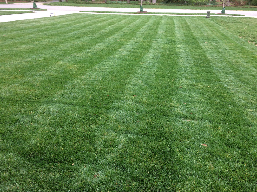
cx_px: 128
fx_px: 215
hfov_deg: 61.7
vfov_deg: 48.2
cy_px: 96
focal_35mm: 29
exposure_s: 1/120
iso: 40
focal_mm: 4.15
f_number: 2.2
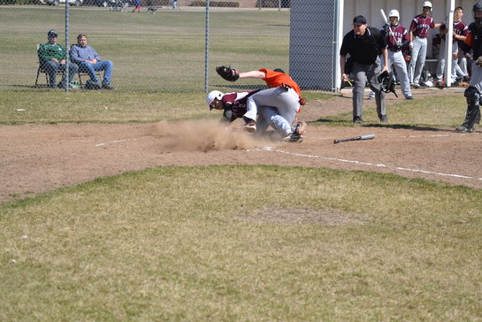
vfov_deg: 10.4
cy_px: 152
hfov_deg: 15.5
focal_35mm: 132
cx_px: 253
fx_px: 1768
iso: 400
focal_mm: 80
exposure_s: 1/2500
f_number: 4.5
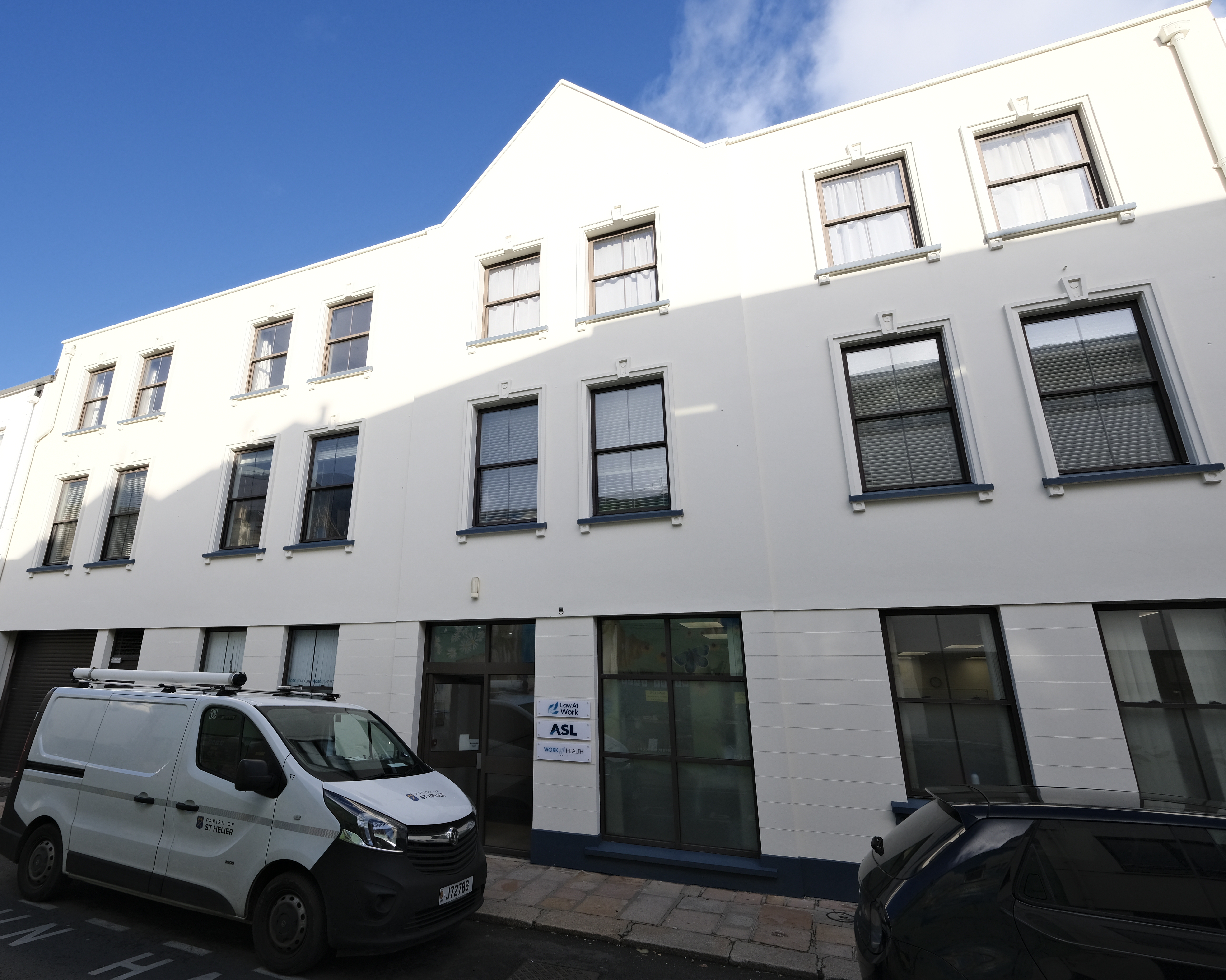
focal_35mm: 17
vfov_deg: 77.0
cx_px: 505
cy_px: 491
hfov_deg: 88.8
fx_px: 617
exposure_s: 1/480
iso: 320
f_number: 5.6
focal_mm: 10
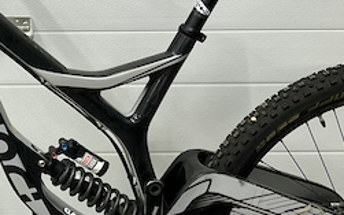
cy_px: 114
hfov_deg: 22.9
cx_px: 33
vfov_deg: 14.9
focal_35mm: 88
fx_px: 825
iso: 125
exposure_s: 1/120
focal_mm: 5.7
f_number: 1.5
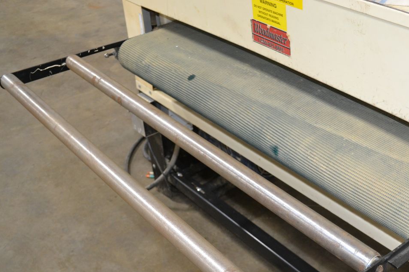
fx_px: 545
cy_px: 191
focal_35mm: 48
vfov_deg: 27.8
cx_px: 255
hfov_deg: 40.8
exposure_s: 1/60
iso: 1000
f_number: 4
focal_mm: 22
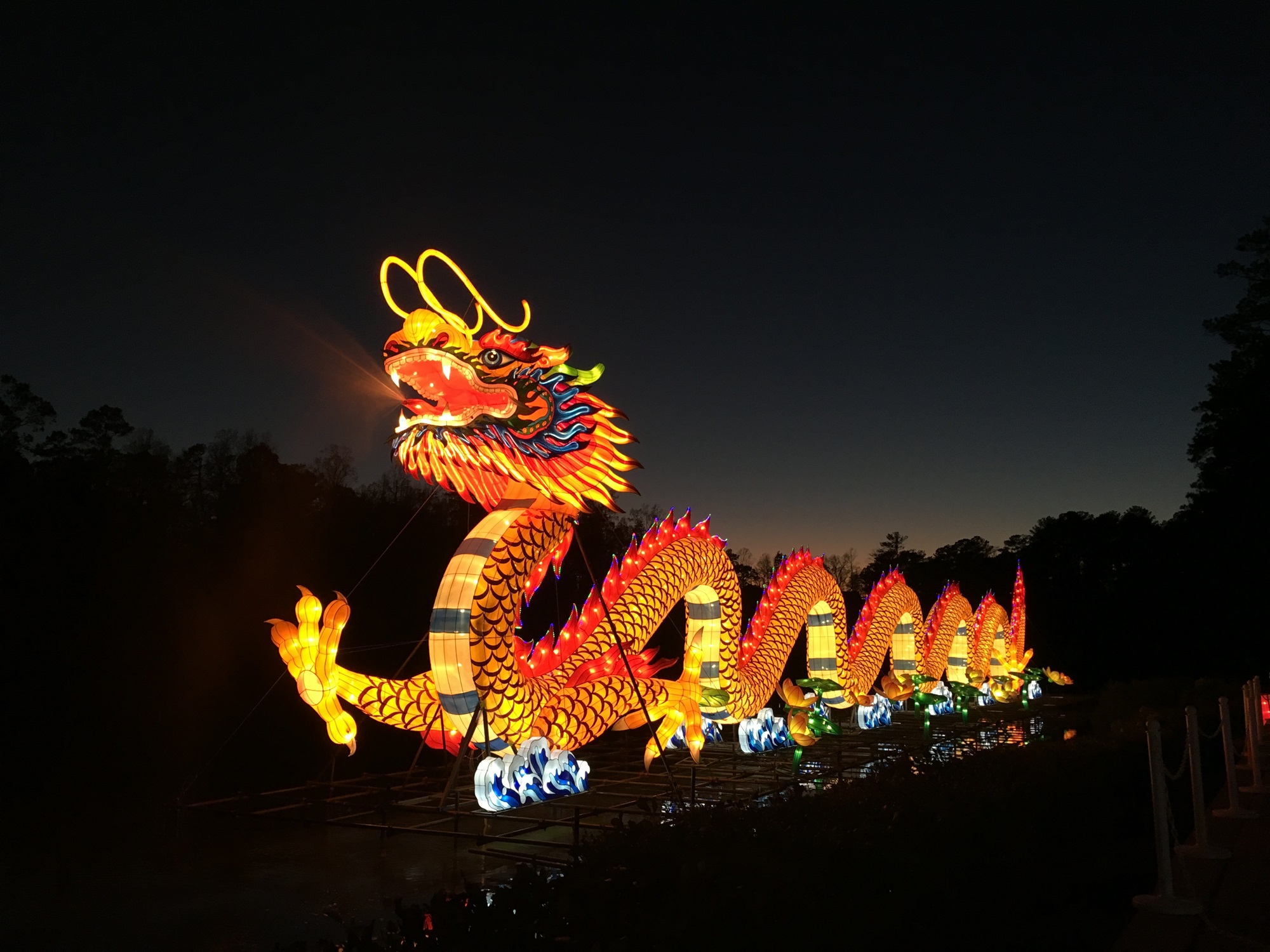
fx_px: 1064
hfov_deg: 61.7
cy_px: 476
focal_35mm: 29
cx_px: 635
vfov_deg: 48.2
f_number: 2.2
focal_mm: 4.15
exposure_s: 1/30
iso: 80
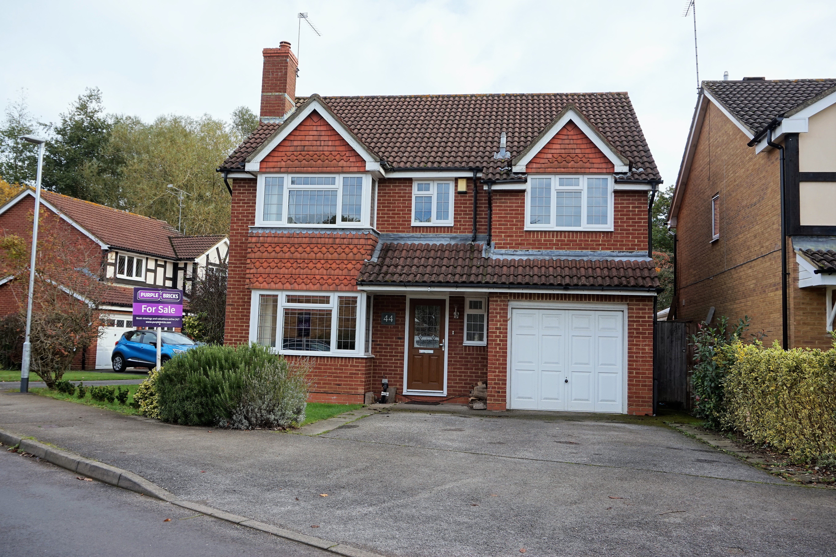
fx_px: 731
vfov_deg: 41.7
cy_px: 278
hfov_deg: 59.5
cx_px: 418
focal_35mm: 32
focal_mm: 21
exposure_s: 1/100
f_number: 7.1
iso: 100
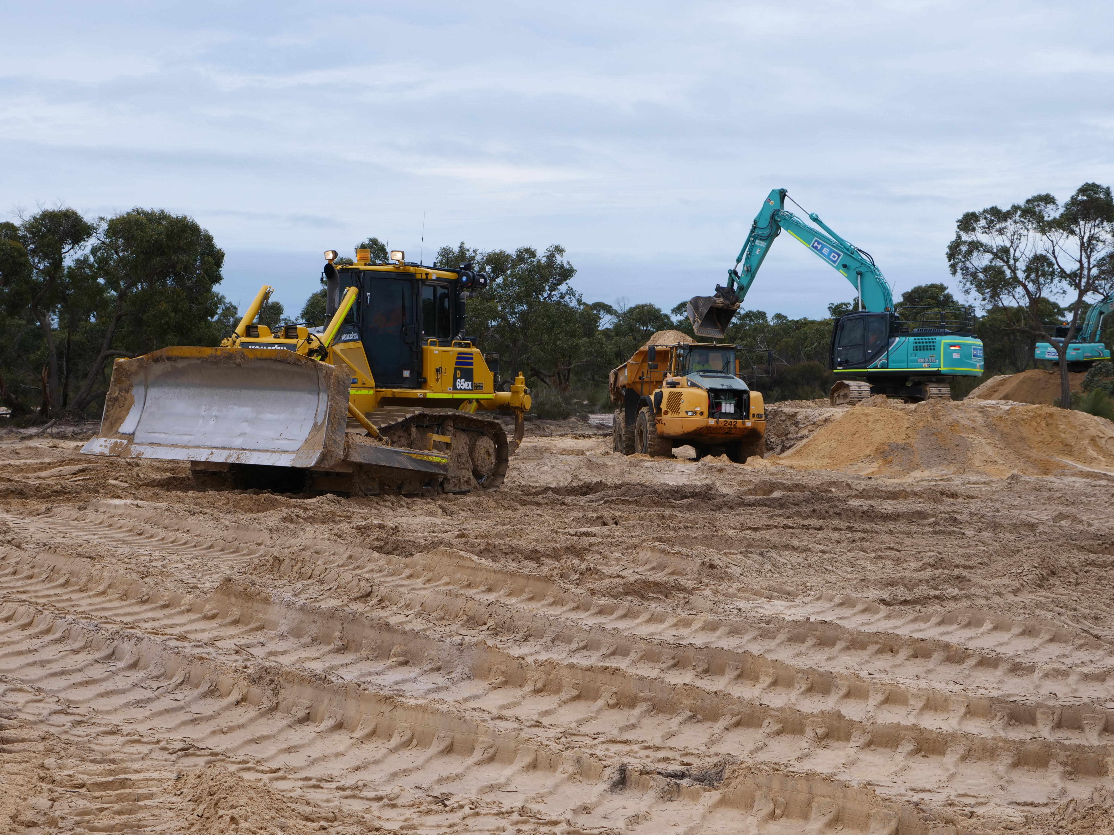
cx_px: 557
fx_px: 1867
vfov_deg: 25.2
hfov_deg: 33.2
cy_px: 418
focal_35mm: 58
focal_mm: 29
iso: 200
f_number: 5.6
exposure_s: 1/400
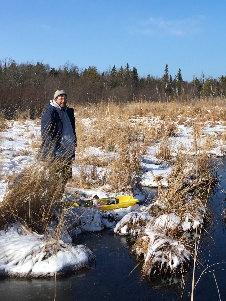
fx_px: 252
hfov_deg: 48.2
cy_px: 150
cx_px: 113
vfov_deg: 61.7
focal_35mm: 29
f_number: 2.2
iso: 25
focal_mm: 4.15
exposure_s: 1/2198
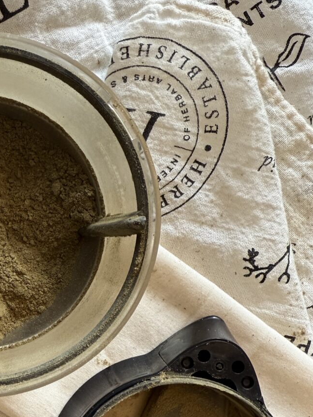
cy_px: 303
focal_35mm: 43
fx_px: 518
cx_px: 37
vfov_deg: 42.7
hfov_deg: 32.1
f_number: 2.2
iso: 200
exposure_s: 1/99
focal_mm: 2.22
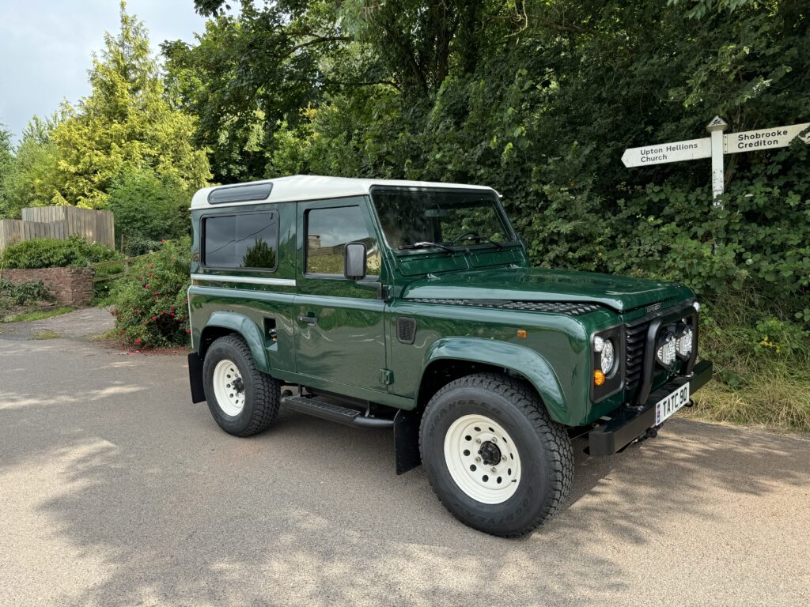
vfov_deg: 56.8
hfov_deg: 71.6
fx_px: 562
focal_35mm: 24
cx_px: 405
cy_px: 304
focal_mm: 6.76
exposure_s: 1/1026
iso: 80
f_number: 1.78
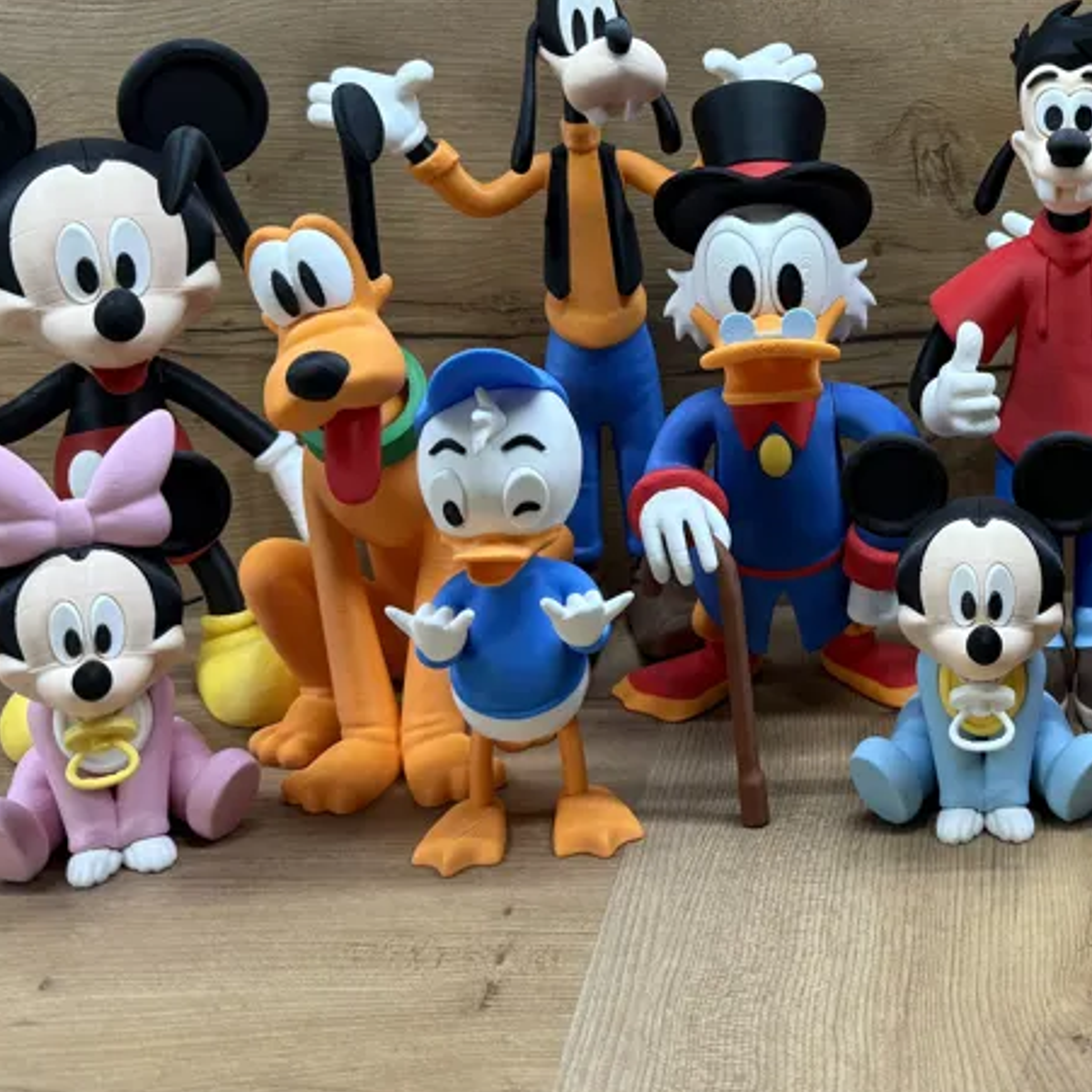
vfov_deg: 35.6
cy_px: 332
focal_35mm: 47
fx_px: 1677
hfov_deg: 34.4
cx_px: 947
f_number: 1.78
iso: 160
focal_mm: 6.76
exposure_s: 1/41
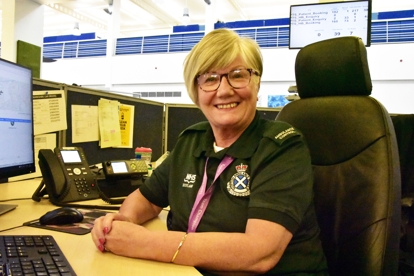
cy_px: 138
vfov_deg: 41.7
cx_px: 207
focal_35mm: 32
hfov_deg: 59.5
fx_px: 362
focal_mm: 21
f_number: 13
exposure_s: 1/60
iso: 25600
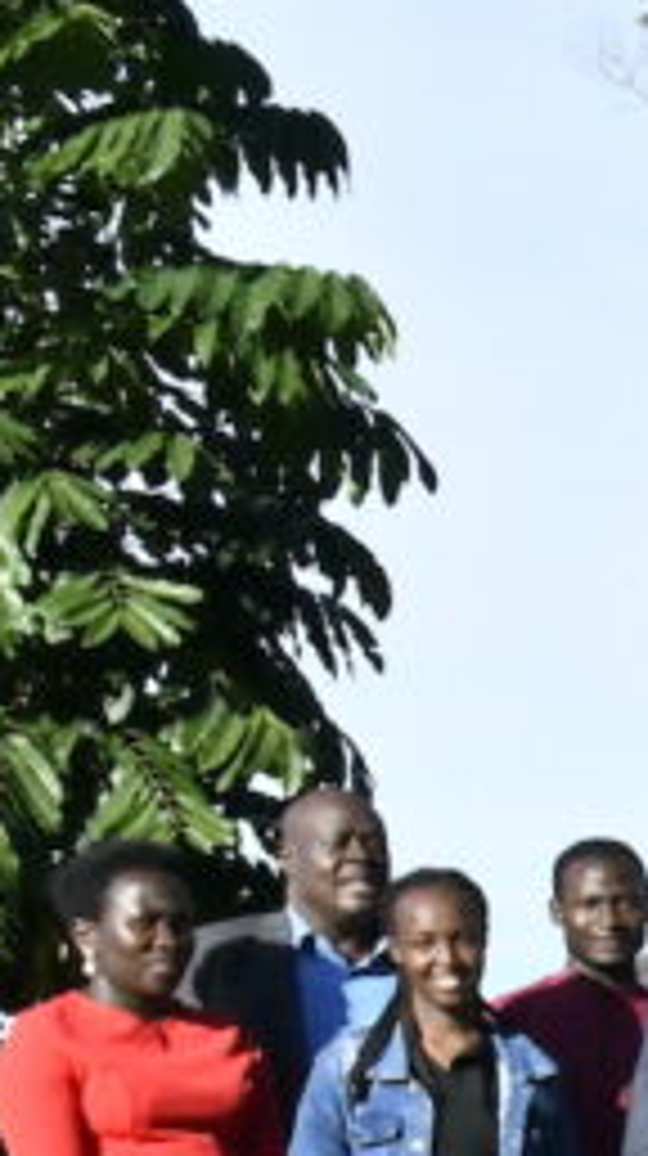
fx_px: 2880
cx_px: 1678
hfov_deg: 10.5
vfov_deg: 22.0
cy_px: 1093
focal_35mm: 94
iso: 16000
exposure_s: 1/3200
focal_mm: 20
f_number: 22
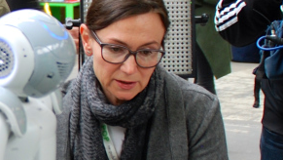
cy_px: 75
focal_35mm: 162
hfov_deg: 12.9
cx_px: -73
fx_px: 1217
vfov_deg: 7.5
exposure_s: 1/60
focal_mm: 25
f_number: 4
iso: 200
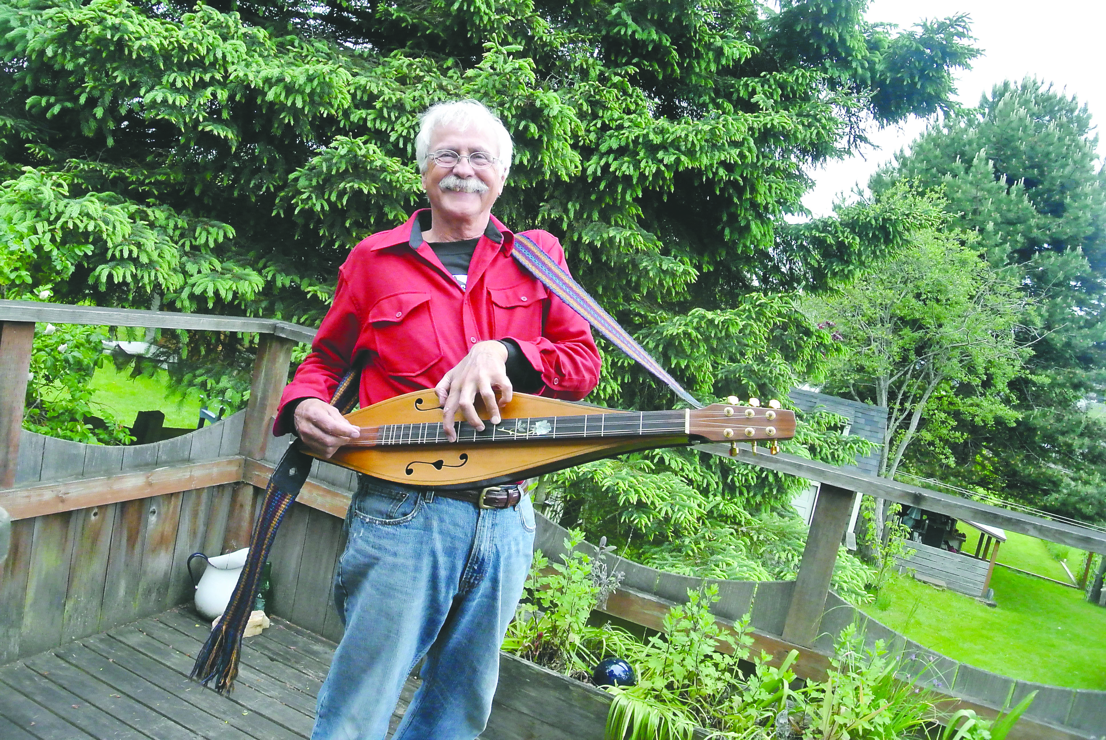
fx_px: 830
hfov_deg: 67.3
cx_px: 553
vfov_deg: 48.0
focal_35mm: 27
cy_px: 370
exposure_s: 1/1000
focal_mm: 10
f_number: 5
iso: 1600
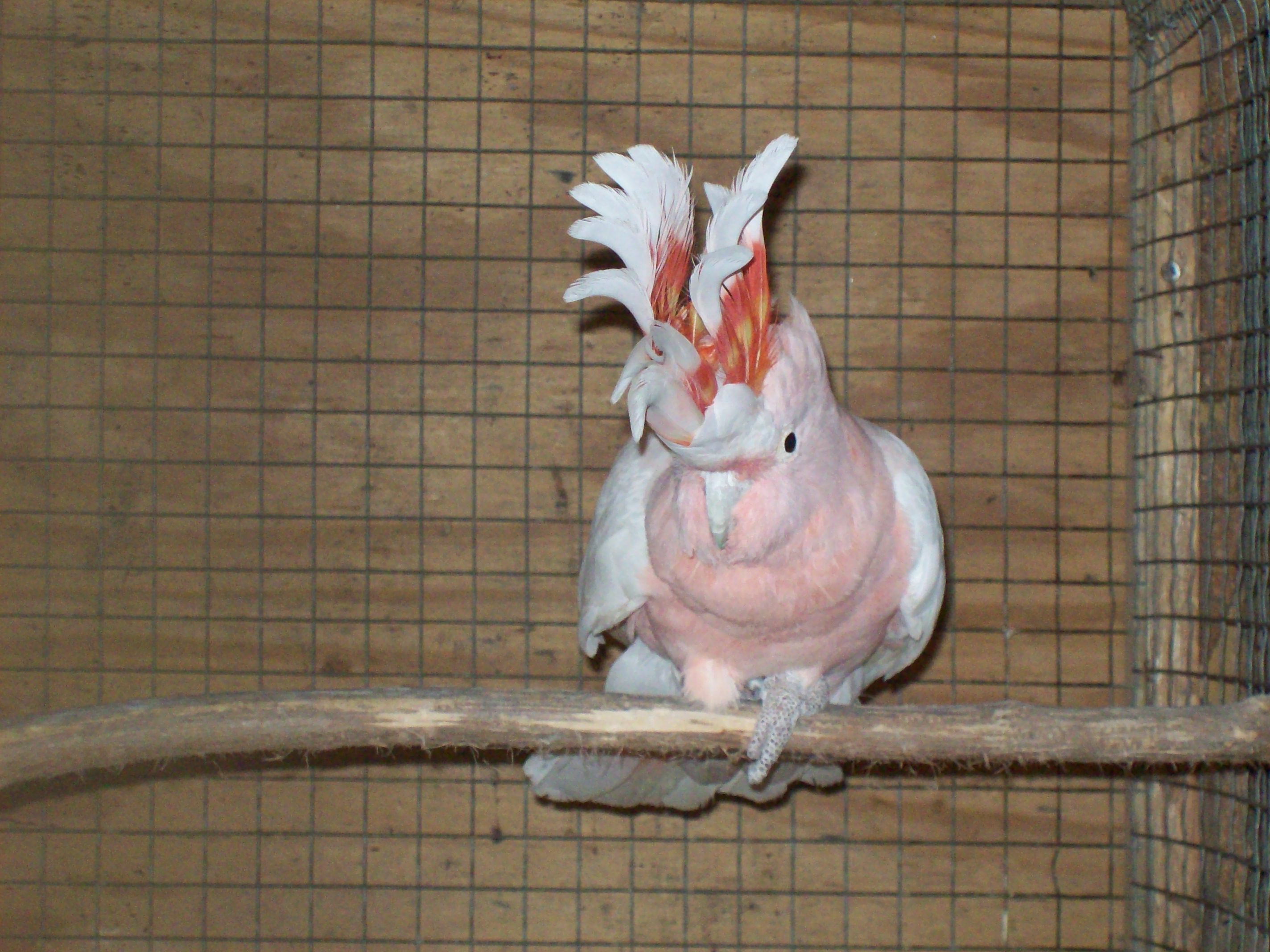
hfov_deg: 18.2
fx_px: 3961
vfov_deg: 13.7
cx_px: 635
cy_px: 476
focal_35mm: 108
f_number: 4.8
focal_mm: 18
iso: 400
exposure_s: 1/257
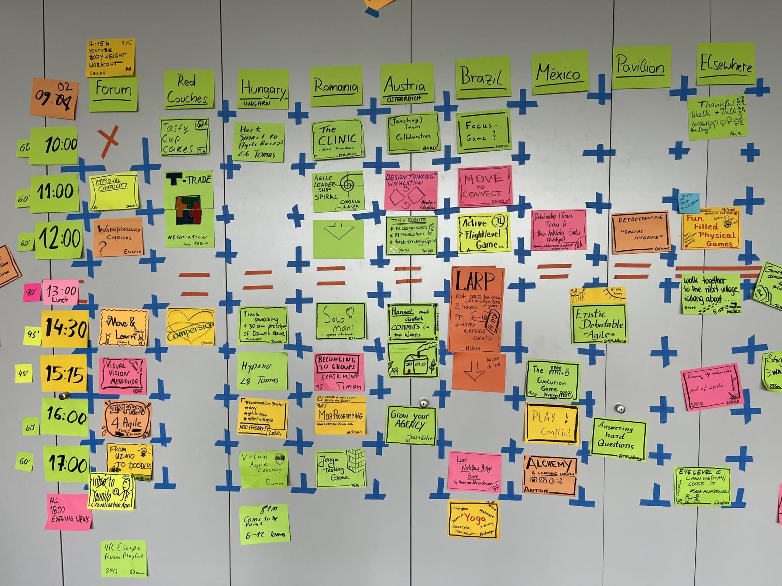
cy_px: 293
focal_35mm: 26
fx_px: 587
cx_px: 391
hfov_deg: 67.3
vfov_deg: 53.1
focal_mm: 5.1
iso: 64
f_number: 1.6
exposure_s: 1/121
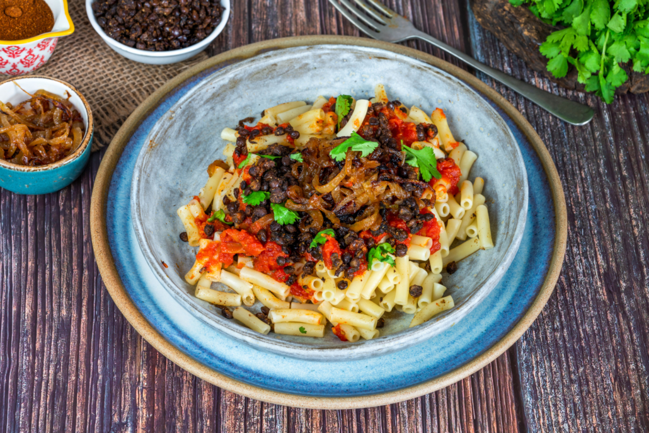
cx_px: 324
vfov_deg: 15.2
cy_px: 216
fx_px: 1623
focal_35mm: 90
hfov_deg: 22.6
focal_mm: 90
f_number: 11
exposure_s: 2
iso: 100
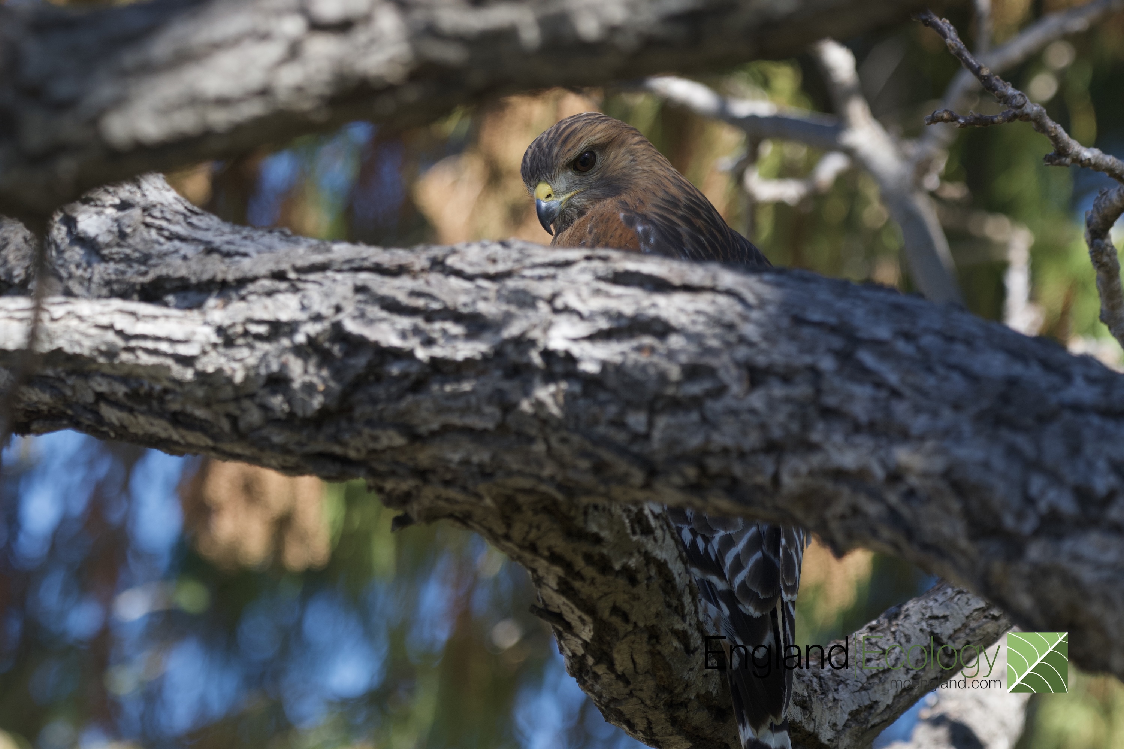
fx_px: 13112
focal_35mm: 420
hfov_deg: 4.9
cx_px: 562
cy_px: 374
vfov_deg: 3.3
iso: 360
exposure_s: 1/500
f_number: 6.3
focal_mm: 280
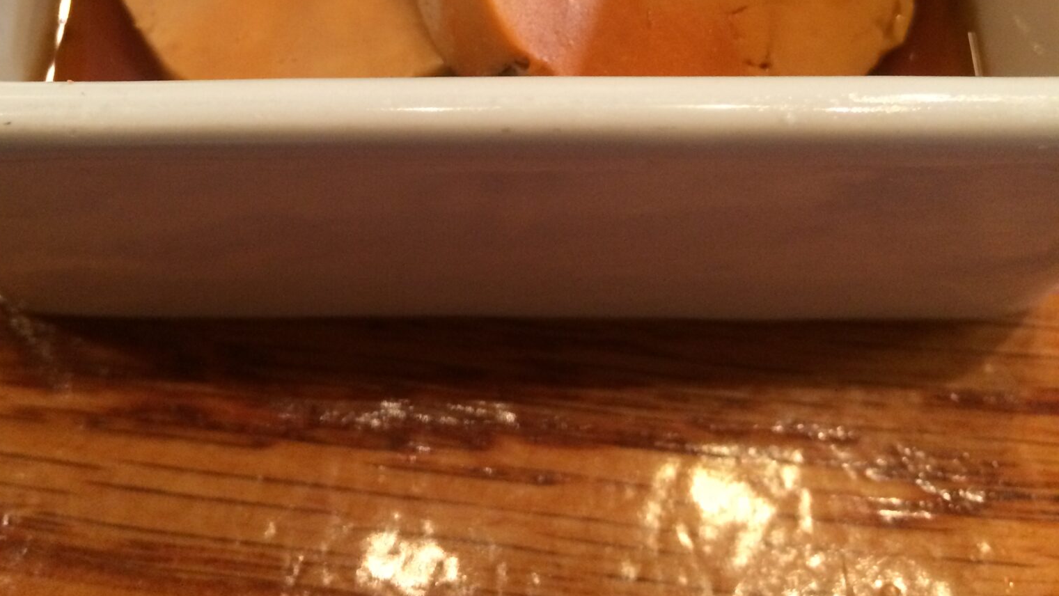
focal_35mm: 44
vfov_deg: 25.4
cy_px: -38
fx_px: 1236
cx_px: 525
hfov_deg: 46.4
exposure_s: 1/24
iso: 320
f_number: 2.2
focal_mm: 4.12
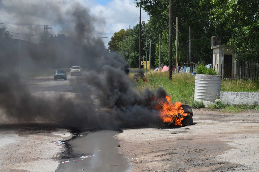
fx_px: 647
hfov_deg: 22.6
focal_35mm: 90
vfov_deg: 15.2
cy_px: 86
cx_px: 130
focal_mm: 60
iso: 200
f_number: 8
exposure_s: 1/1000
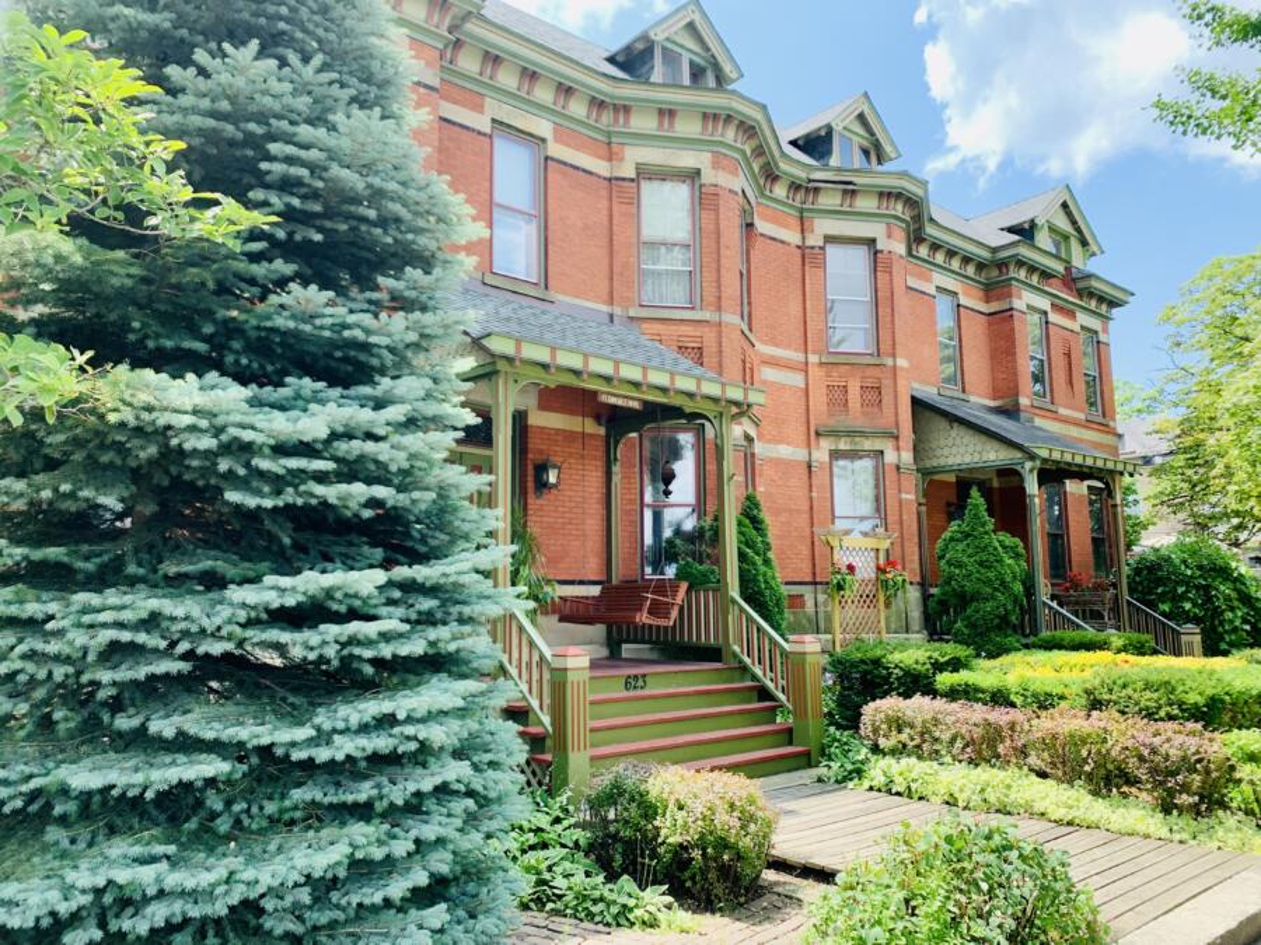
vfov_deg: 53.1
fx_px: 947
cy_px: 472
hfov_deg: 67.3
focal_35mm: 26
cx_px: 630
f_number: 1.8
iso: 25
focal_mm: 4.25
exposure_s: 1/391
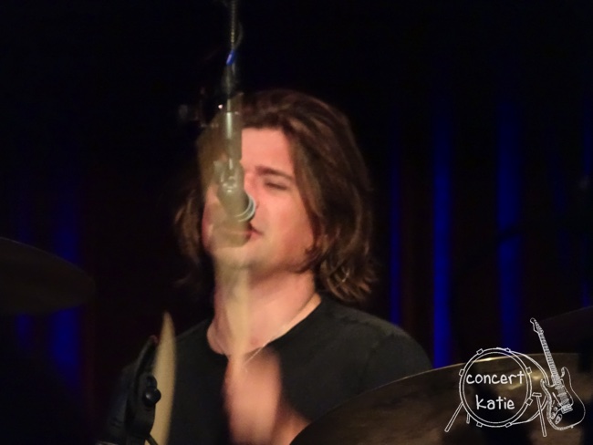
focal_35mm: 468
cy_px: 222
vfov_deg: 3.2
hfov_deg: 4.2
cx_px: 296
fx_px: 8020
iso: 2500
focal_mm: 80
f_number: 6.3
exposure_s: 1/60
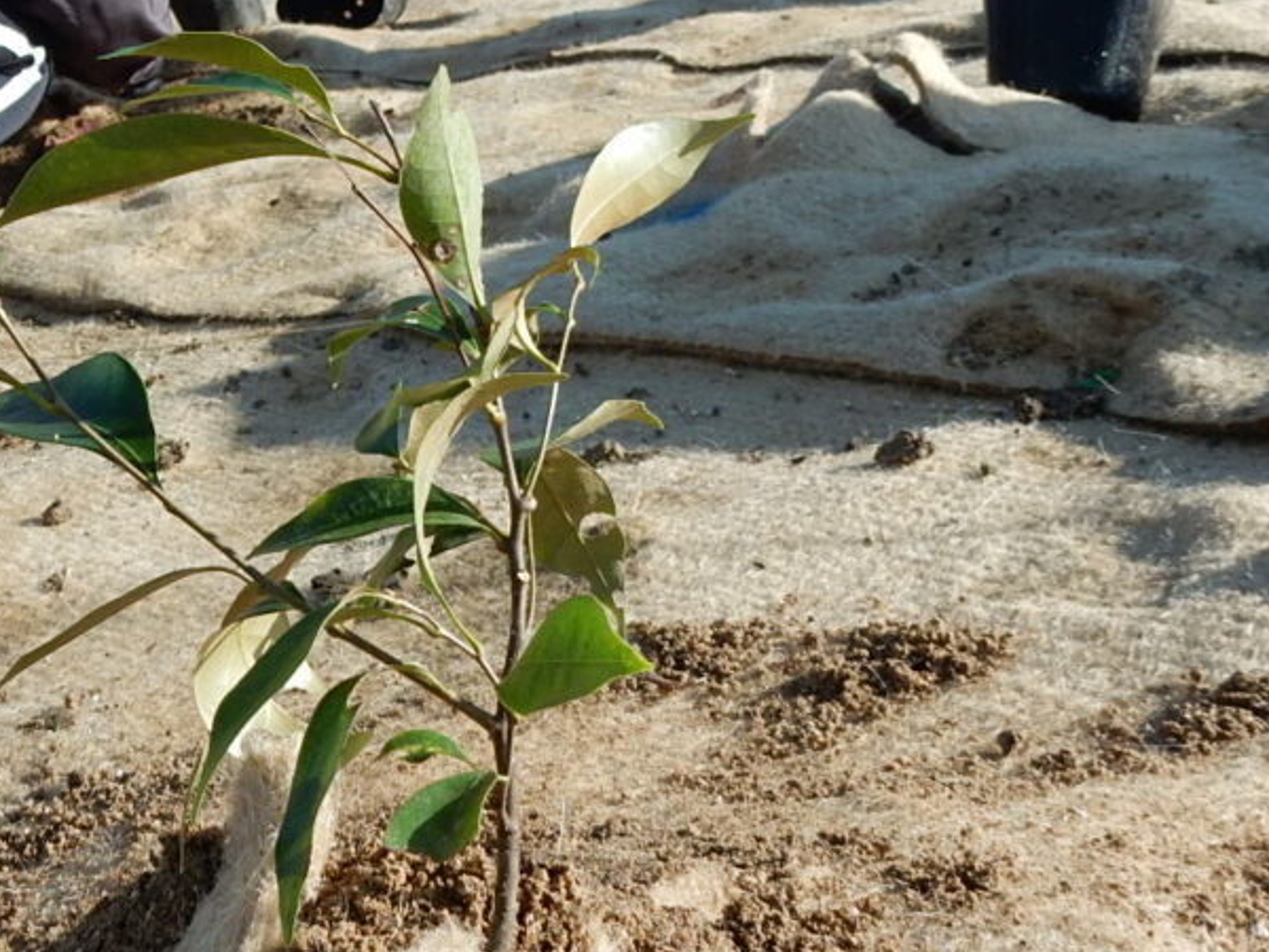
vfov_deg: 28.7
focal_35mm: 50
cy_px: 235
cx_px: 309
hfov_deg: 37.2
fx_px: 1833
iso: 125
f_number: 3.7
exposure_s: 1/1000
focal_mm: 4.5
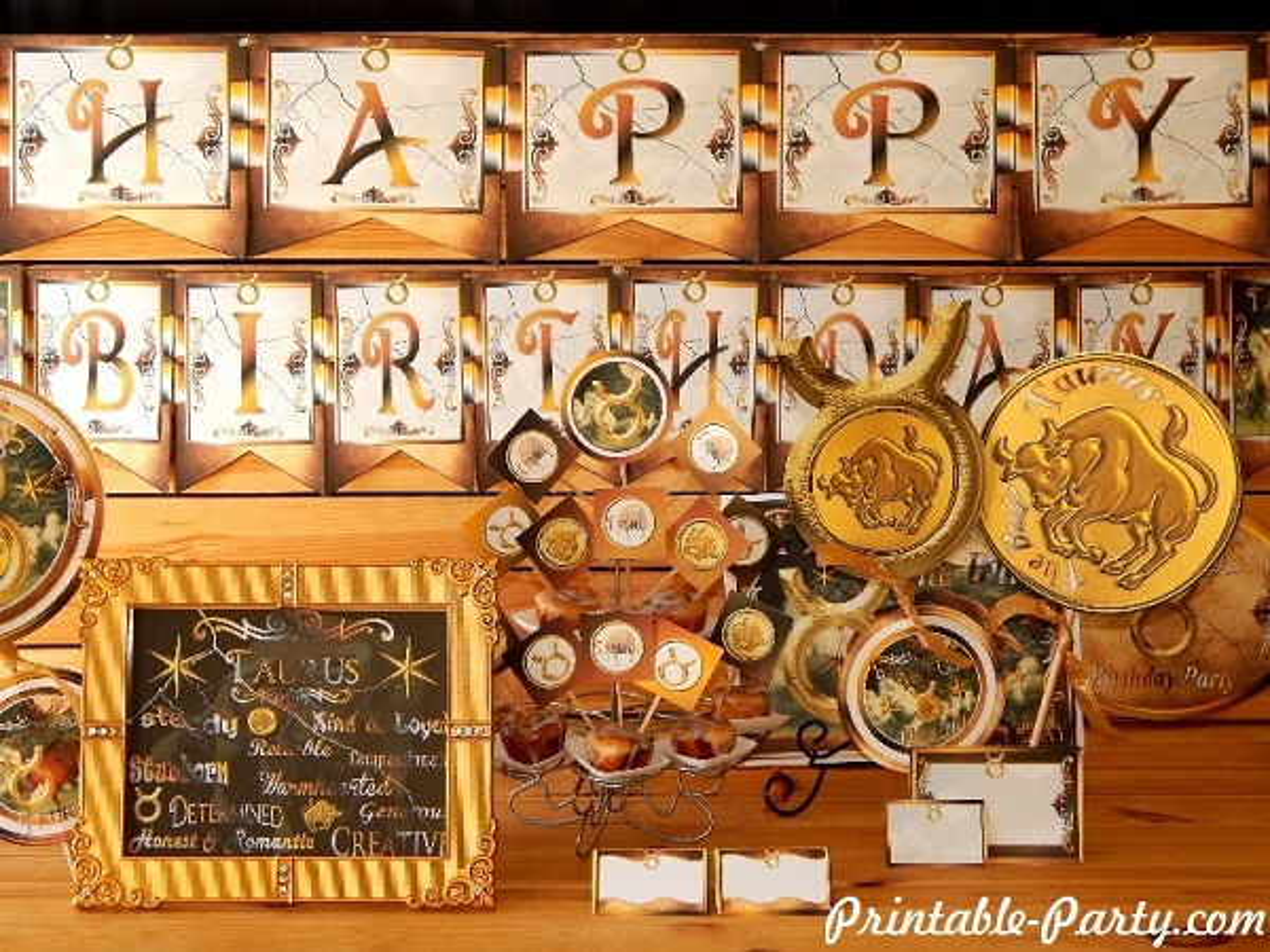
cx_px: 635
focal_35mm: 61
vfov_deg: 24.0
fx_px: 2238
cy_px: 476
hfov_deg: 31.7
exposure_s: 1/40
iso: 400
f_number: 4
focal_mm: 10.9
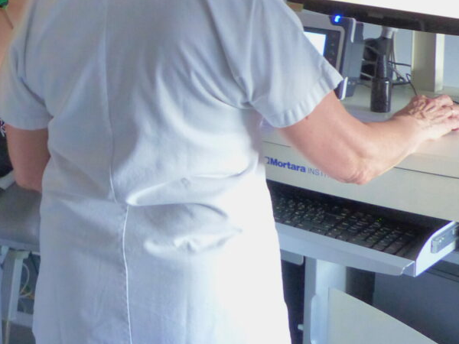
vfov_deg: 23.7
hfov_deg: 30.7
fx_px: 796
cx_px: 41
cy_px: 31
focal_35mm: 60
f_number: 2.8
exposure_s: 1/15
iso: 400
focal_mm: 4.5
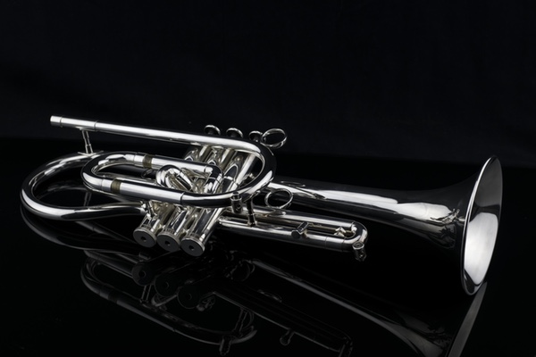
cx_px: 268
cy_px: 178
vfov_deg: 18.2
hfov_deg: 27.0
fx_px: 1117
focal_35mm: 75
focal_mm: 50
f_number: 5.6
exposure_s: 1/160
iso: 100
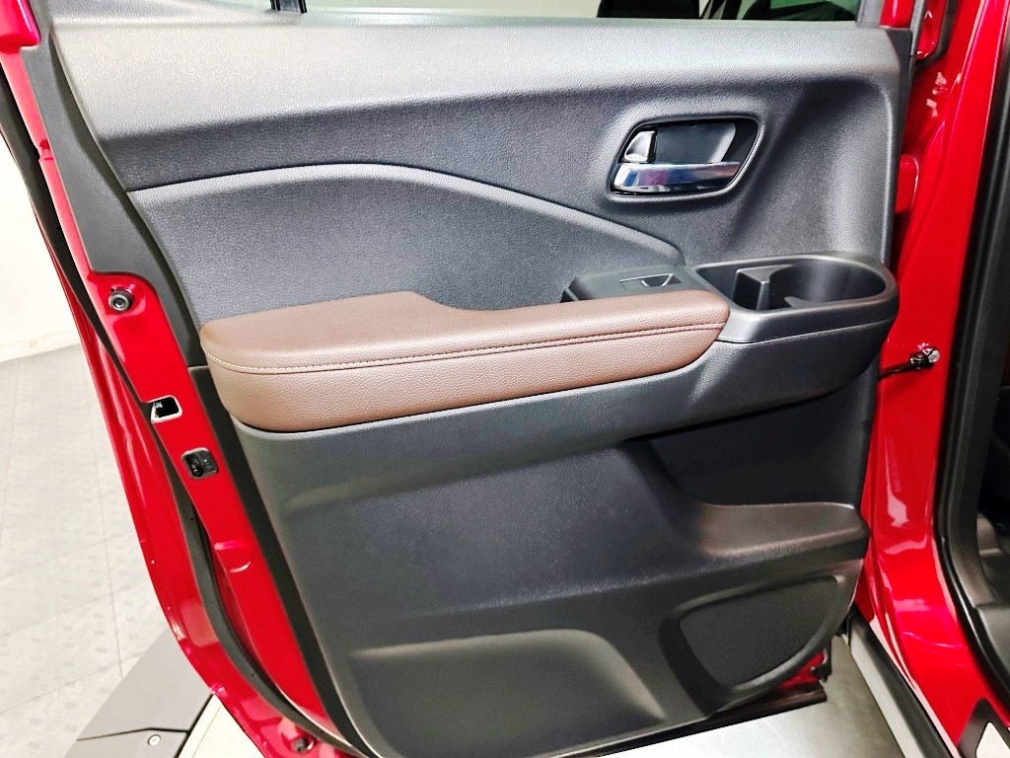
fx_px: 700
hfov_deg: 71.6
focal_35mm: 24
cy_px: 379
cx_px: 505
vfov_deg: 56.8
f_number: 1.78
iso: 1000
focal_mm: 6.86
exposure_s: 1/40
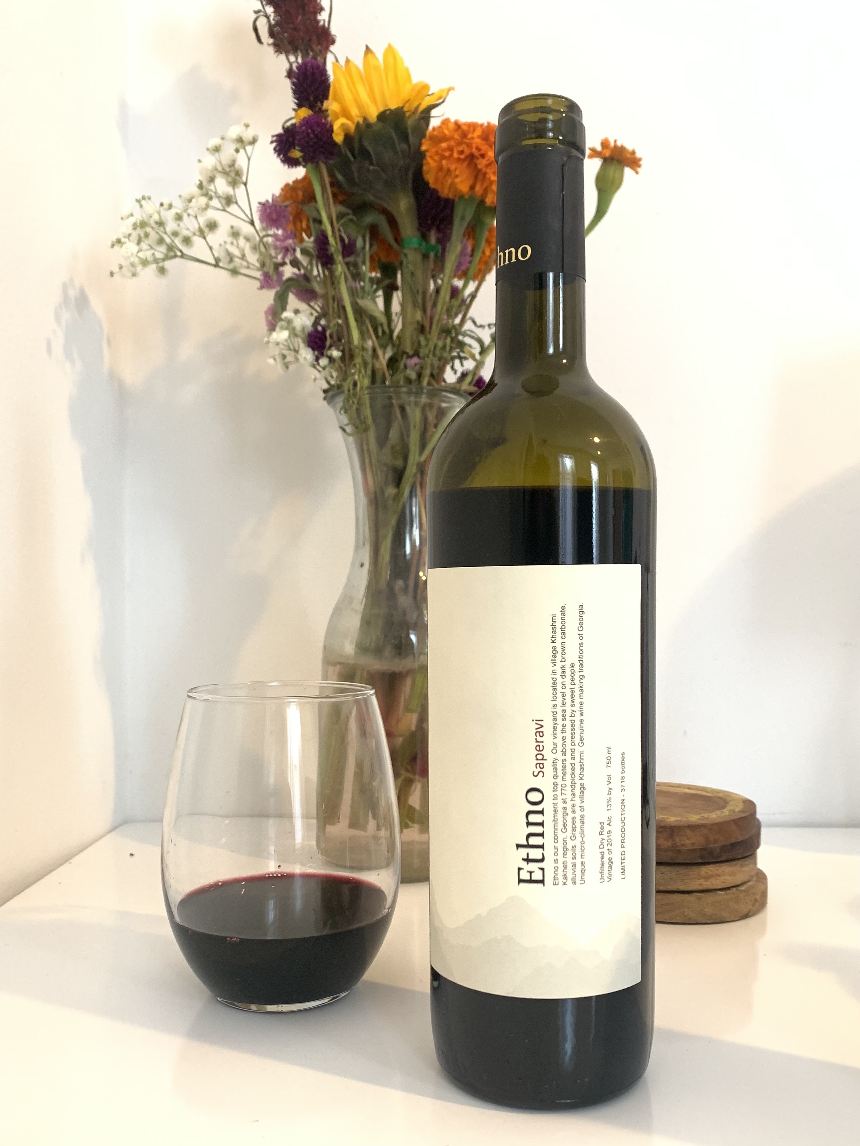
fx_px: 861
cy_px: 573
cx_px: 430
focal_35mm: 26
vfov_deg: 67.3
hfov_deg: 53.1
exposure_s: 1/40
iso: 320
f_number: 1.8
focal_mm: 4.25
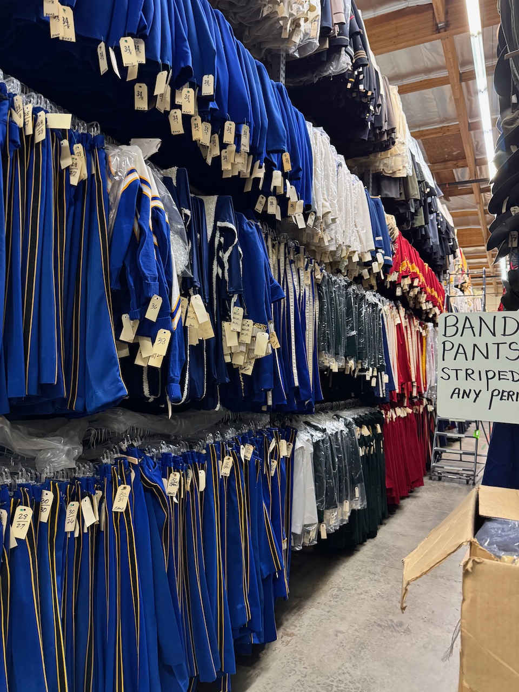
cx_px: 260
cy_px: 346
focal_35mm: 24
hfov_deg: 56.8
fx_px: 480
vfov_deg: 71.6
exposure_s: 1/40
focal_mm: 6.76
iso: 800
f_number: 1.78
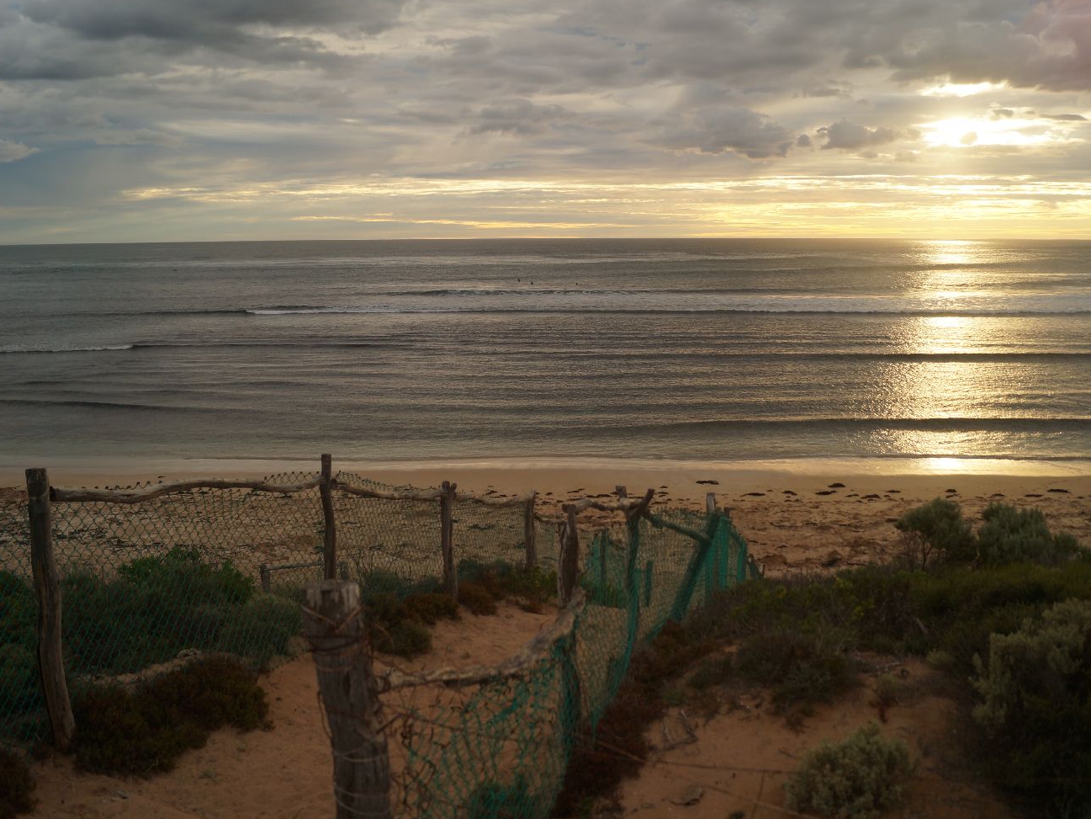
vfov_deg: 46.8
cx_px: 606
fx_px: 946
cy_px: 402
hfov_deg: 59.8
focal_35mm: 30
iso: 100
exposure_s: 1/400
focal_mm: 18
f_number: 3.5
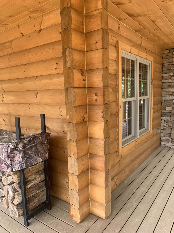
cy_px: 116
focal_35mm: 26
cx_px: 87
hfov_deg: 53.1
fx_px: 174
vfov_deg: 67.3
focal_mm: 4.25
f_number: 1.8
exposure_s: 1/121
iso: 32
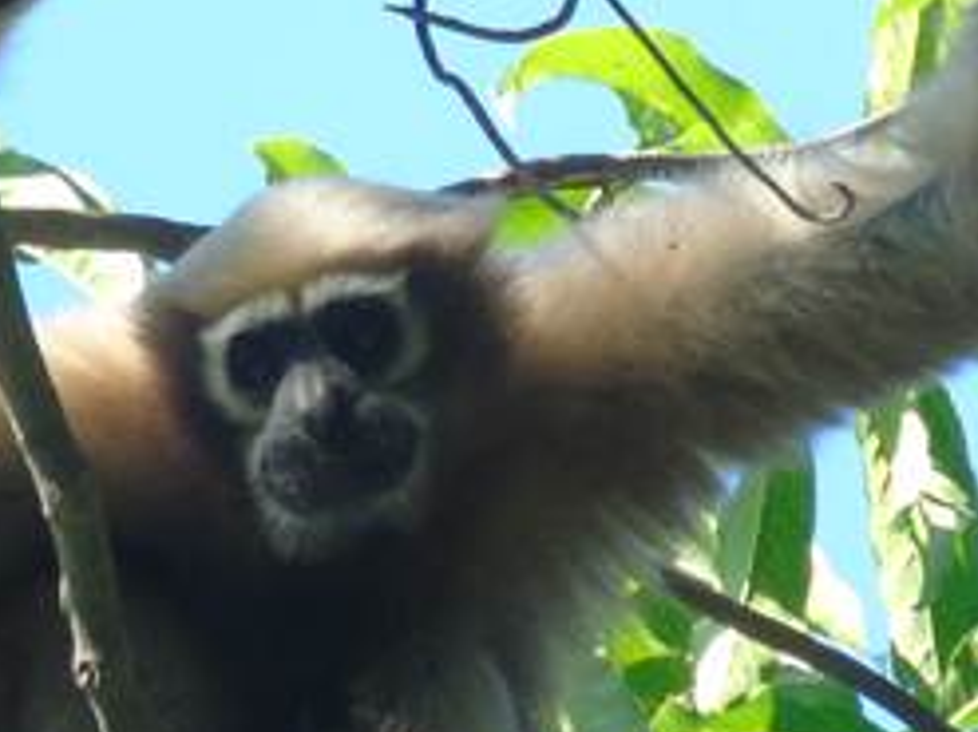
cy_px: 267
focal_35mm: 2609
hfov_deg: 0.8
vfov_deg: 0.6
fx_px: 73676
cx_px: 267
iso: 200
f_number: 6.1
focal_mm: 151
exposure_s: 1/125
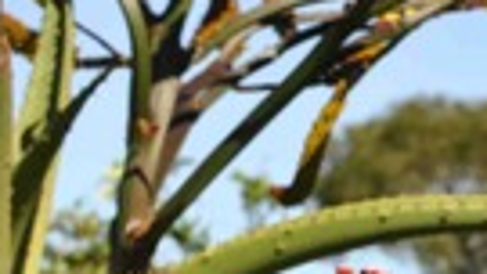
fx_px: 4132
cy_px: 193
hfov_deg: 6.7
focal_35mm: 320
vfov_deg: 3.8
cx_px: 465
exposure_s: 1/200
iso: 100
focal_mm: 55
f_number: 7.1
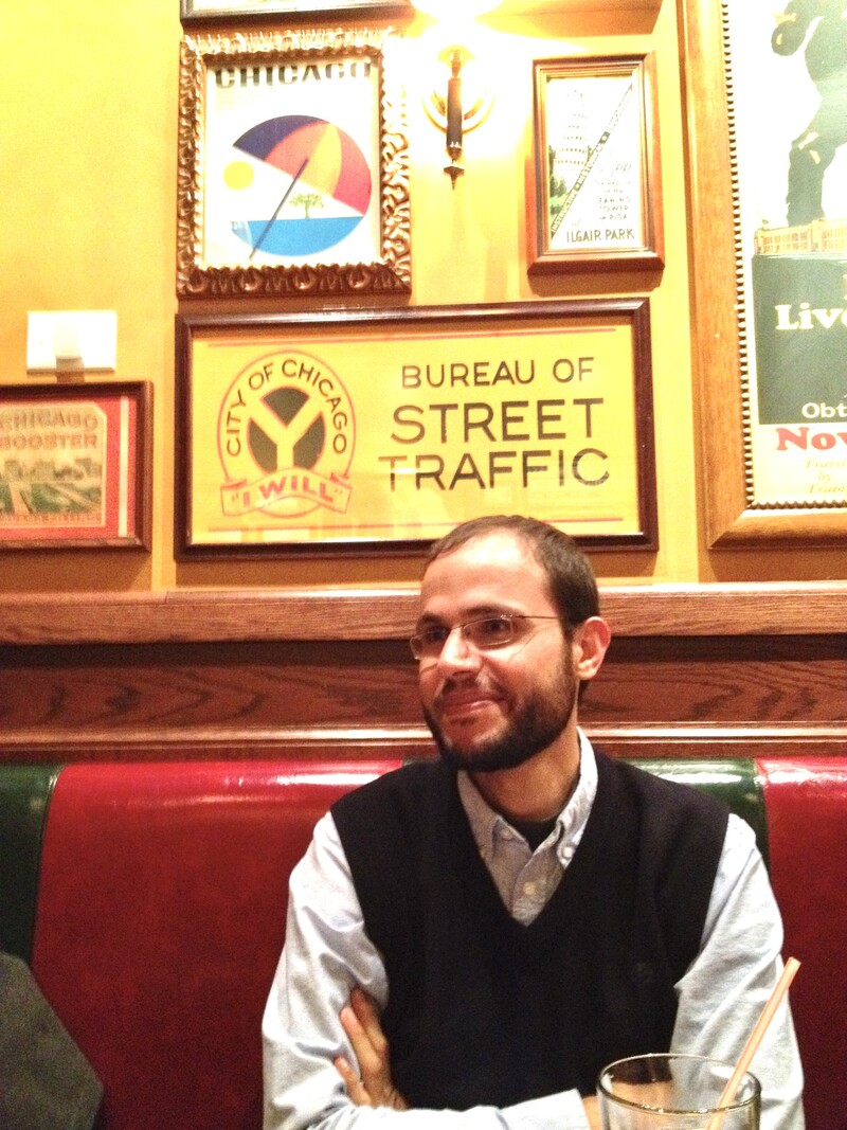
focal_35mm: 35
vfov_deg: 52.6
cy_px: 565
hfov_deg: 40.7
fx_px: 1142
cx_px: 424
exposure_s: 1/15
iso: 640
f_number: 2.4
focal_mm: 4.28
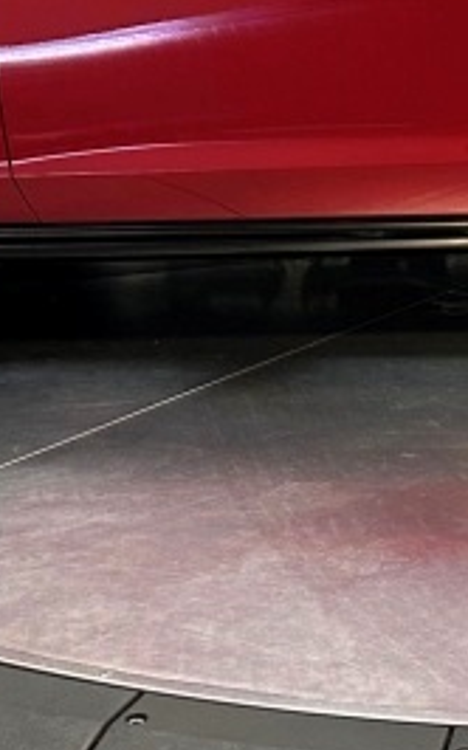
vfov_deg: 21.1
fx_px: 2002
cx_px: 561
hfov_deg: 13.0
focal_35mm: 98
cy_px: 203
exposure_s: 1/60
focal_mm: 6.86
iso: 320
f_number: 1.78
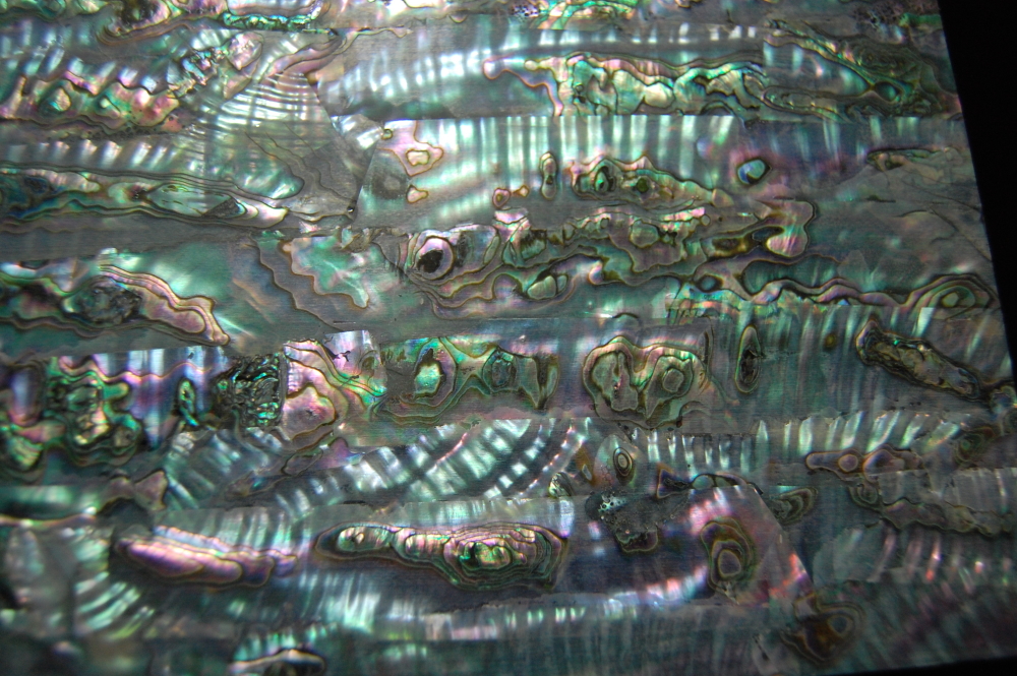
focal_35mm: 33
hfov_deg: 57.3
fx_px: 931
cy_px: 338
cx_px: 508
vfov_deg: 39.9
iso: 720
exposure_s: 1/30
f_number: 3.8
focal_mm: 22
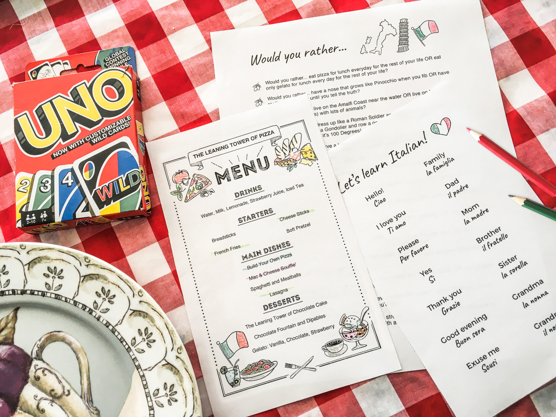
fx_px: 466
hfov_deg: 61.7
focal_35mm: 29
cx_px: 278
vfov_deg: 48.2
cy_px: 208
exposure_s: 1/30
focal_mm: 4.15
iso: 50
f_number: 2.2
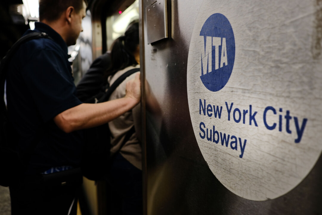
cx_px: 161
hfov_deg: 54.4
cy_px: 108
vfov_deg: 37.9
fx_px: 313
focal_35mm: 35
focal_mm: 23
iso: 400
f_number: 2.5
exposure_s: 1/90
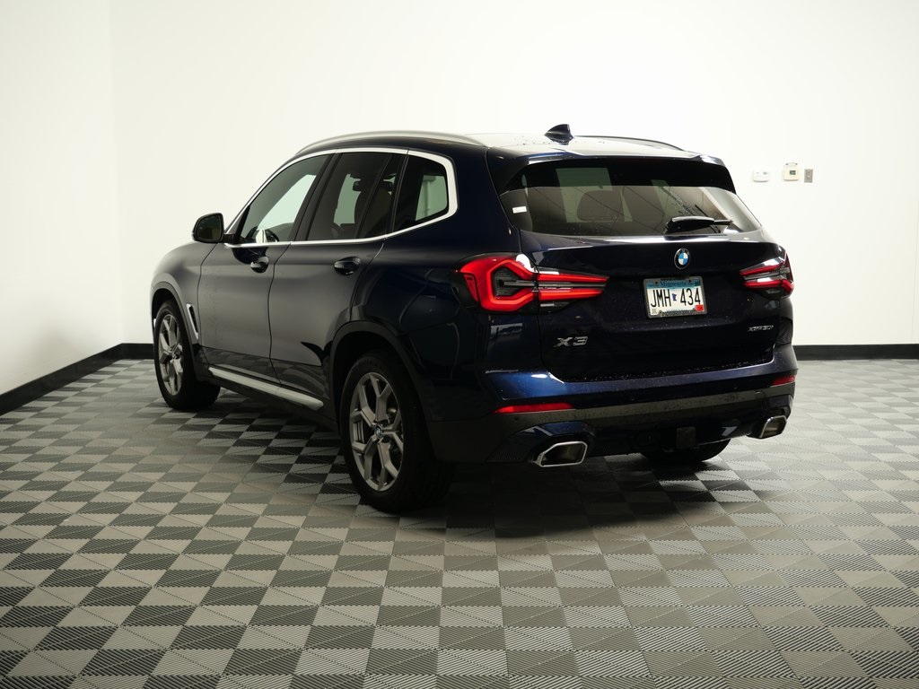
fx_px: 1062
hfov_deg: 46.8
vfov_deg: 36.0
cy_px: 344
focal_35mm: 40
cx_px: 460
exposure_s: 1/200
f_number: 4.1
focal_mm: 20
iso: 200
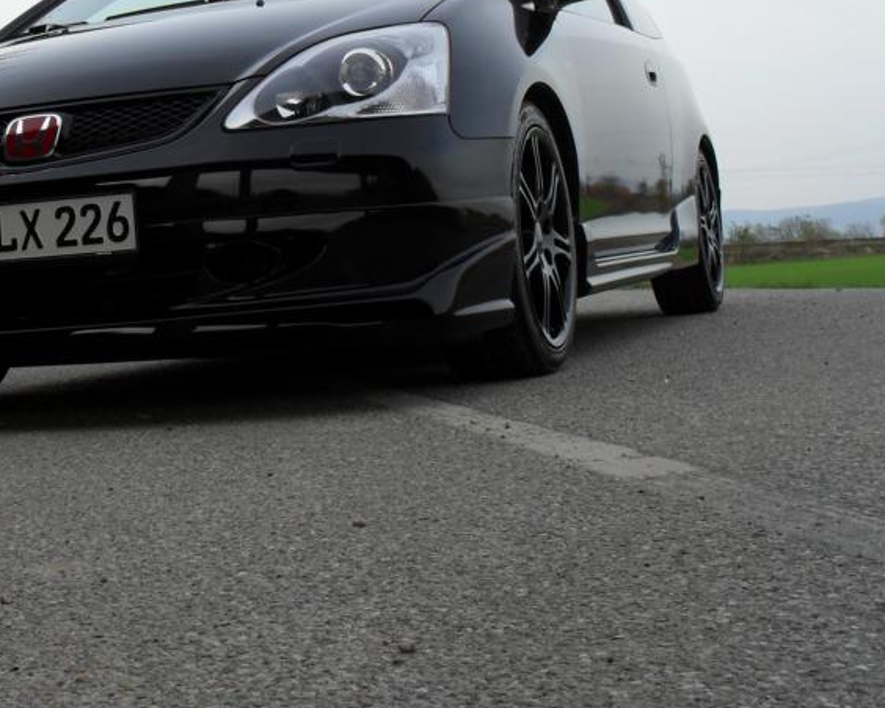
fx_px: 1624
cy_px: 154
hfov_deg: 30.2
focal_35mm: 62
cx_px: 265
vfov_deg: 24.2
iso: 100
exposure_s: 1/250
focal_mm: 6.3
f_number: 3.2
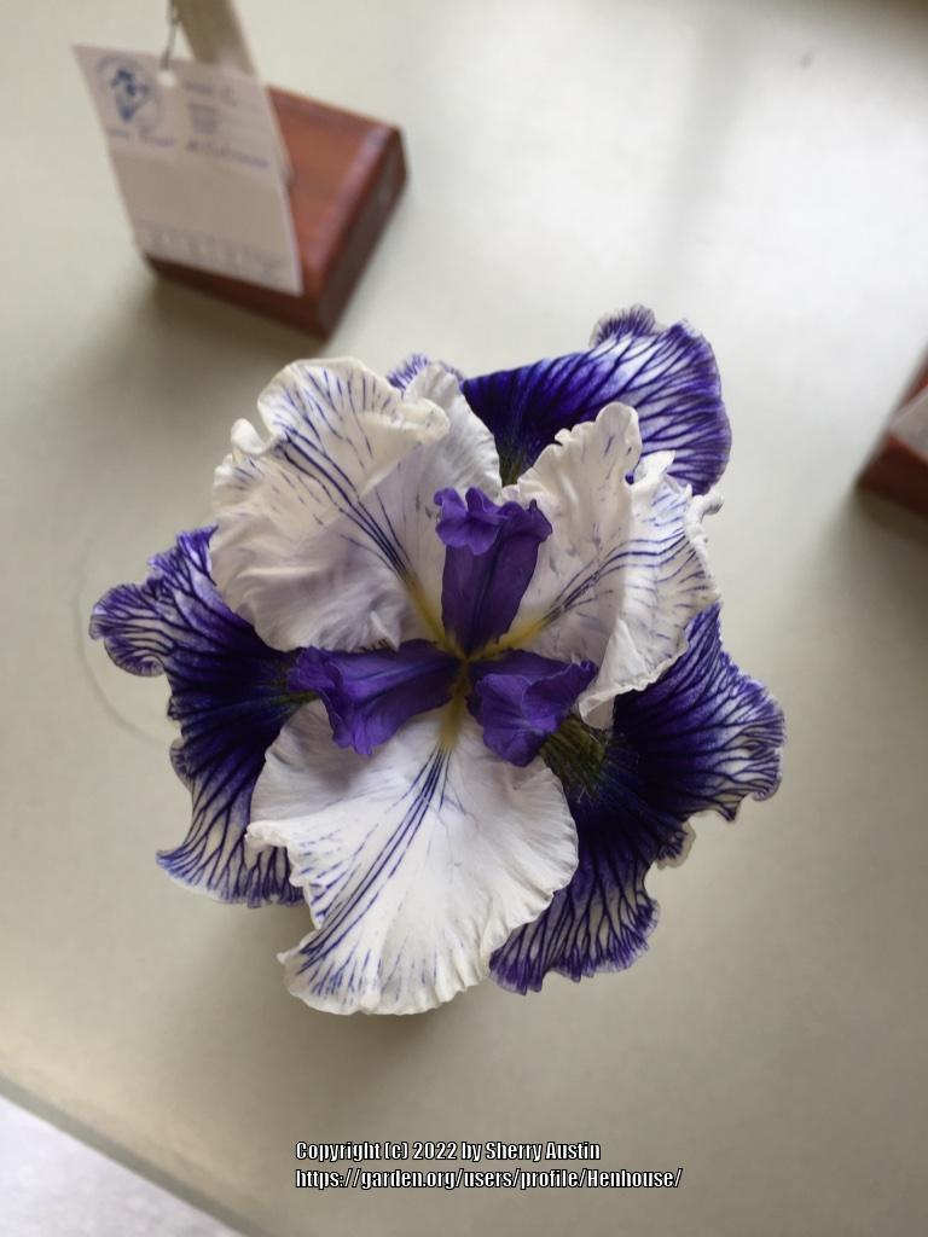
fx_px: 1037
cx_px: 464
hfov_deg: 48.2
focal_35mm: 29
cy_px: 618
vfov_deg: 61.7
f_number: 2.2
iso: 32
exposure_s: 1/60
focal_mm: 4.15
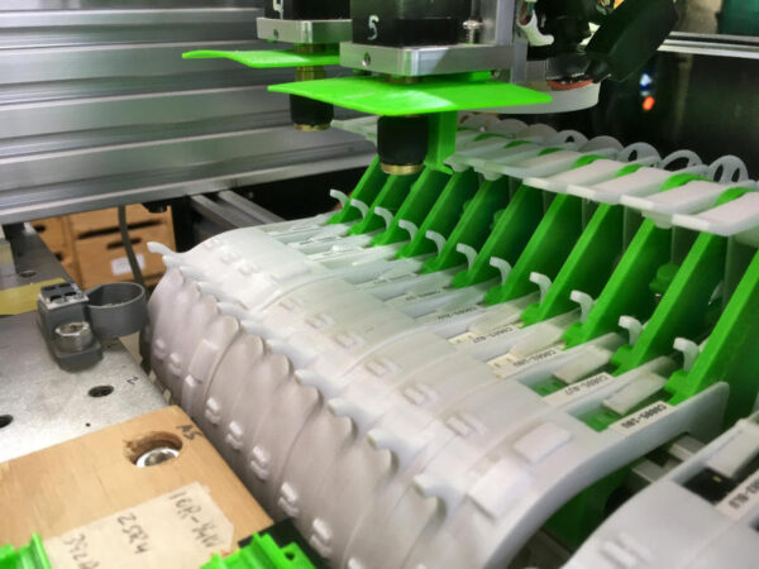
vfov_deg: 48.2
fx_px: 636
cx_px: 380
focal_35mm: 29
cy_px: 284
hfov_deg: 61.7
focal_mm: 4.15
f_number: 2.2
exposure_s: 1/30
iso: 80
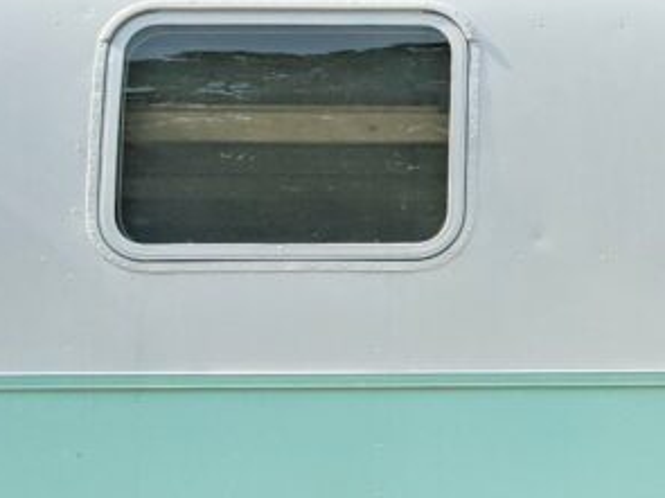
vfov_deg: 13.4
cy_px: 268
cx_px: 834
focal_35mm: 110
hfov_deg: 17.0
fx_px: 2112
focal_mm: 4.38
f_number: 1.73
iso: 81
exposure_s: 1/3906
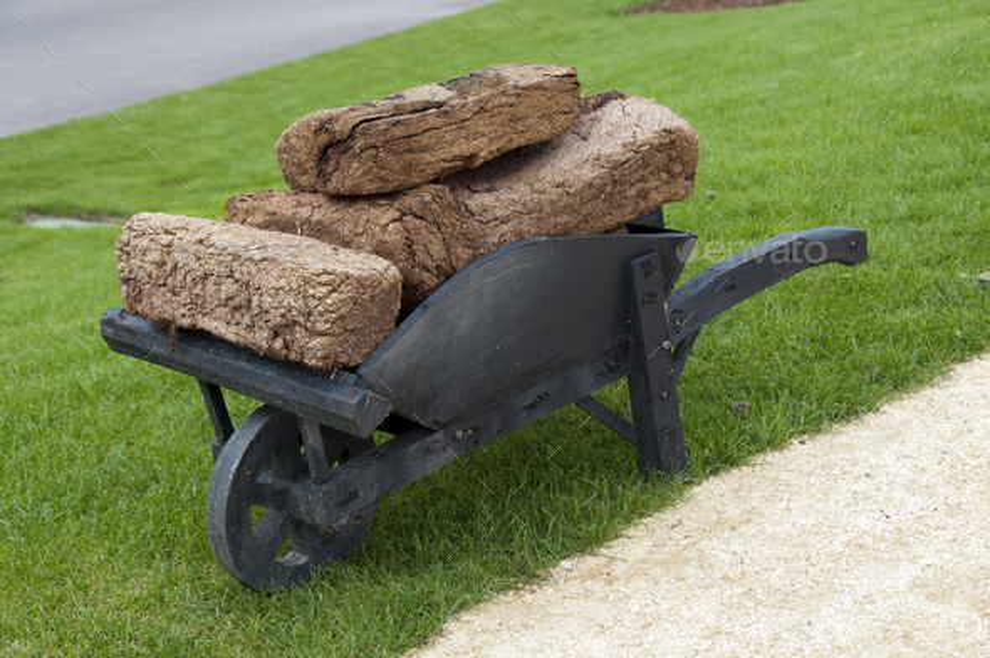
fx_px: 1978
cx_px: 495
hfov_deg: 28.1
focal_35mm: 72
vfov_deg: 18.9
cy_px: 329
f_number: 8
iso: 200
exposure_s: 1/100
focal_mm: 48
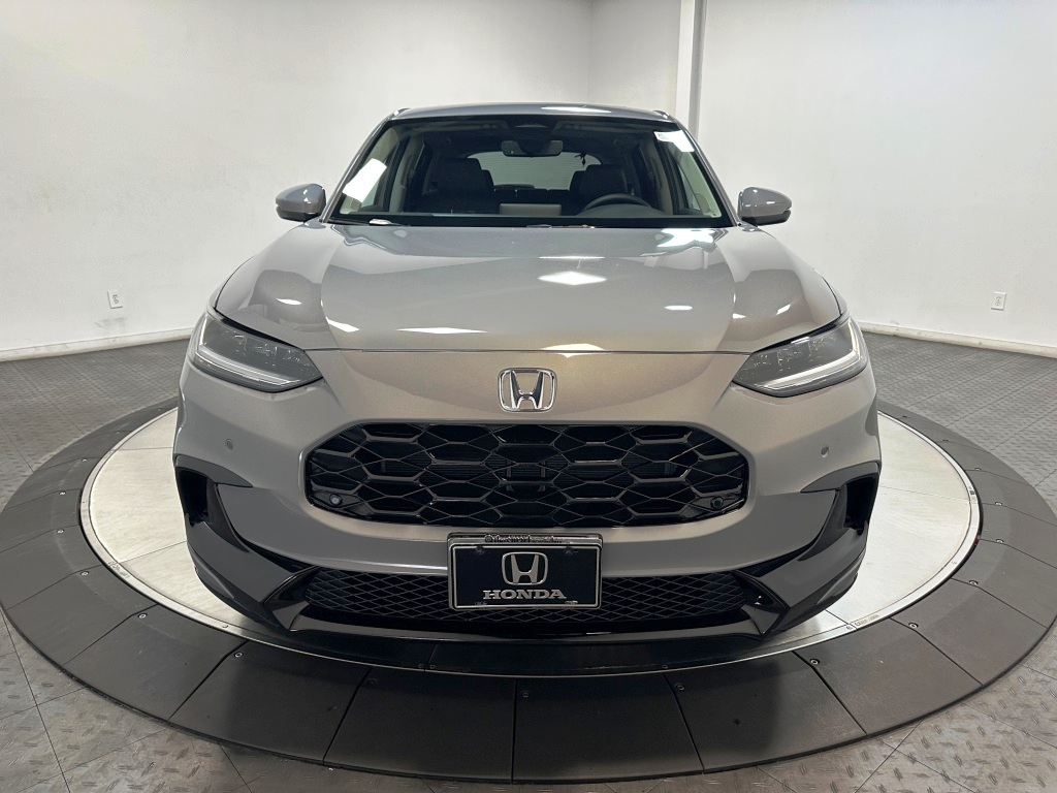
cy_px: 396
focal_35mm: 24
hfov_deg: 71.6
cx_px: 528
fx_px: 733
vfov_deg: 56.8
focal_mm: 6.86
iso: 250
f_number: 1.78
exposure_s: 1/60
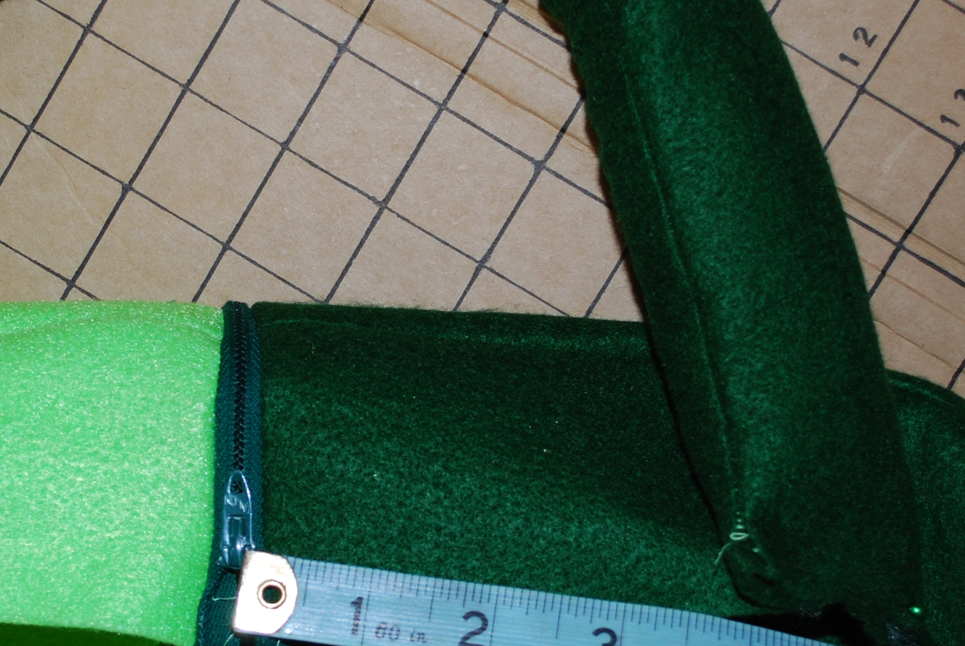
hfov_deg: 22.5
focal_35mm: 90
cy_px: 390
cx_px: 303
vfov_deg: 15.2
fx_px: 2416
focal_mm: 28
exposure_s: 1/60
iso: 200
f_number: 4.5
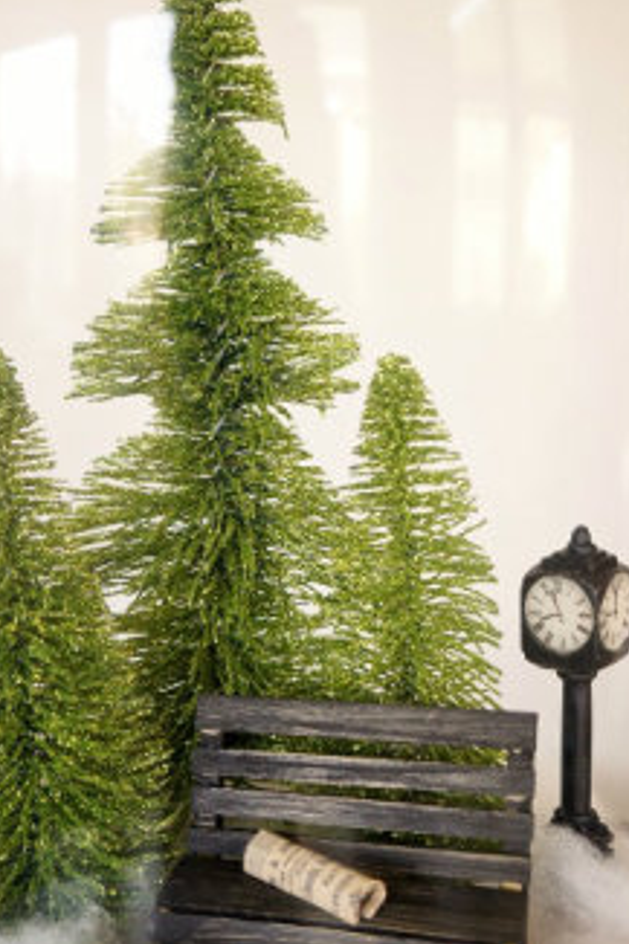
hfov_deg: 28.2
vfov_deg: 41.3
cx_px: 261
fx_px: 1251
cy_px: 528
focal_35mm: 48
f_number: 4
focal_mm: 23
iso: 1000
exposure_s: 1/60
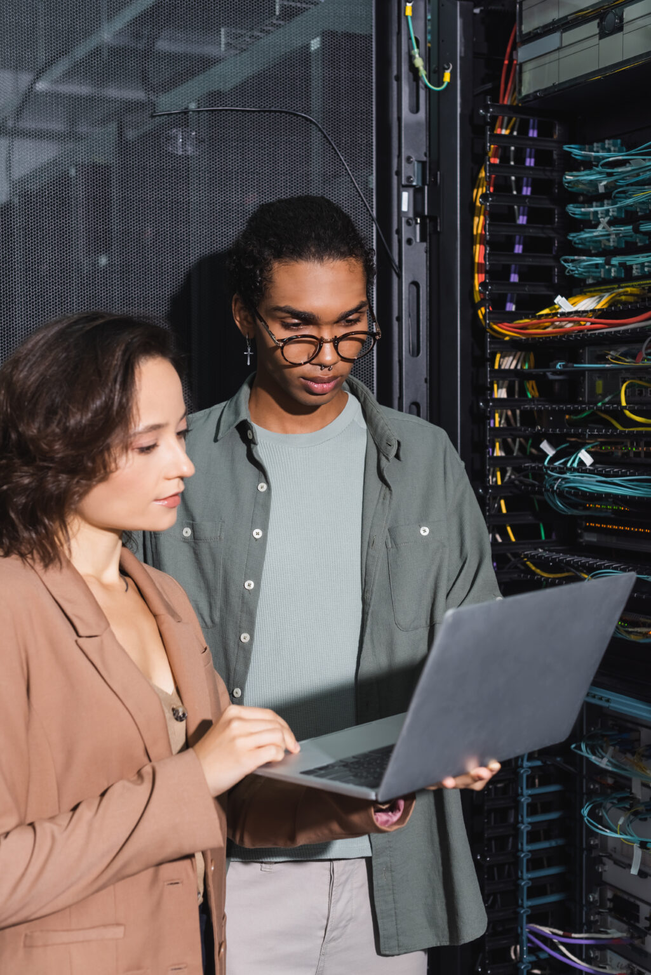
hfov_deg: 27.0
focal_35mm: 50
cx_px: 326
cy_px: 488
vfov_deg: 39.6
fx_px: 1355
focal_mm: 50
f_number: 4
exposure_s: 1/160
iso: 250
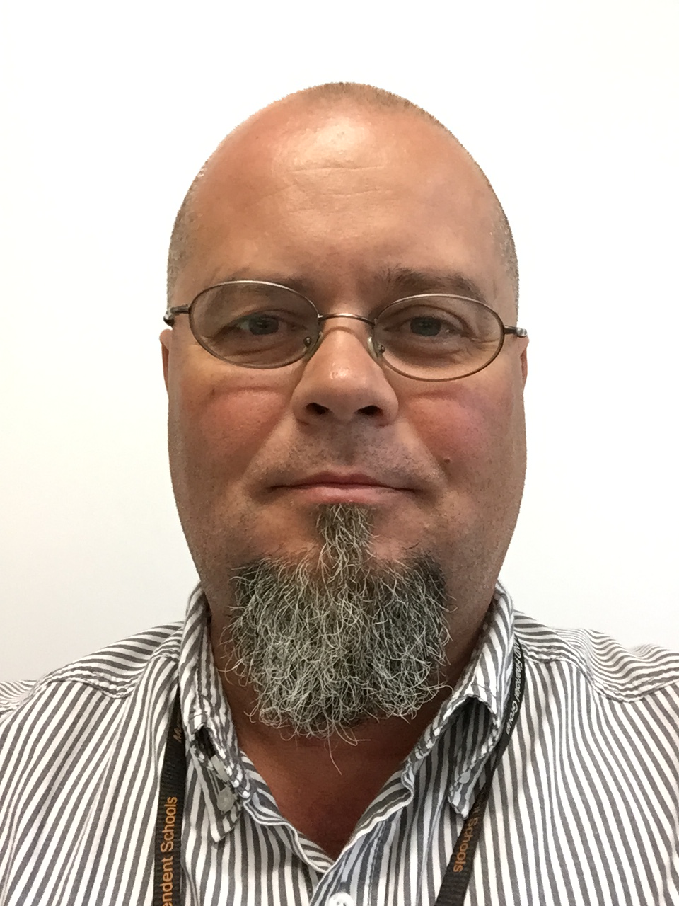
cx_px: 340
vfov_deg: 58.4
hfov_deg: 45.4
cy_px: 453
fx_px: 811
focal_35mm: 31
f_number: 2.2
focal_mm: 2.65
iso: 250
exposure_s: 1/30
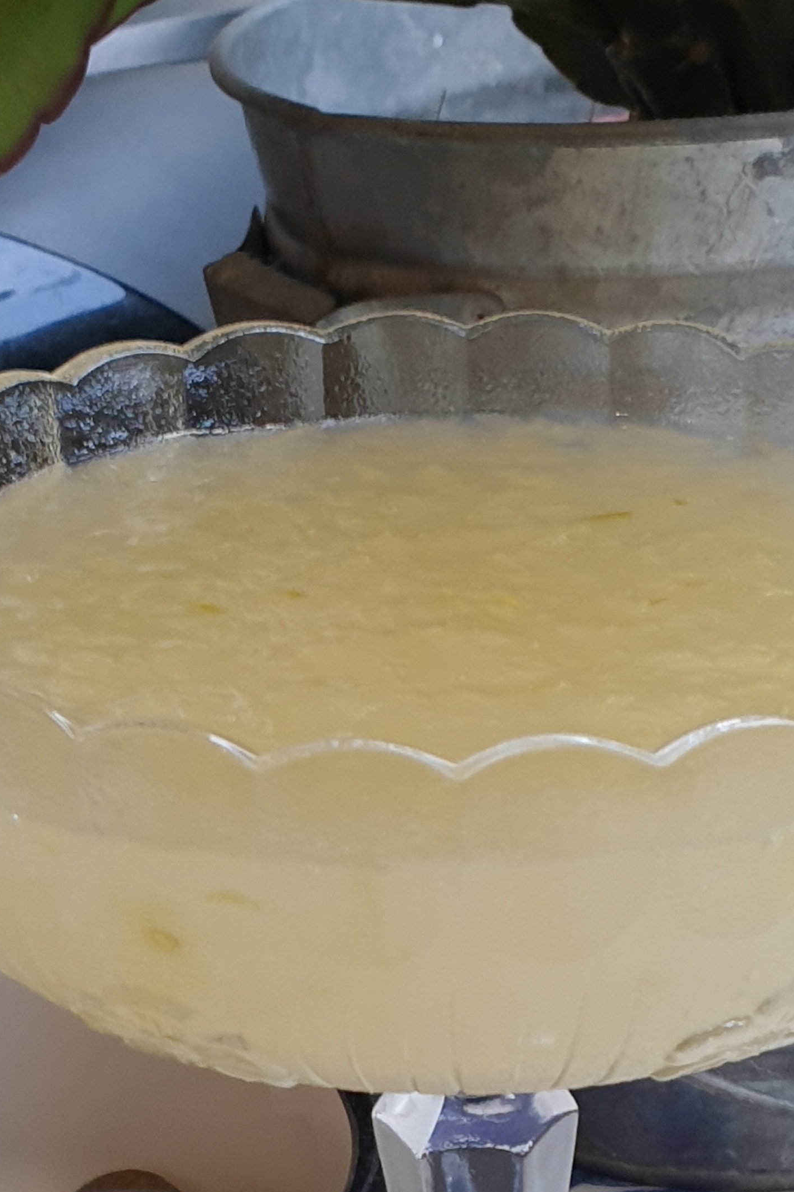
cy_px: 1012
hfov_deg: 26.4
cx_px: 505
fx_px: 1687
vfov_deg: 37.0
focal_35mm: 51
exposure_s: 1/50
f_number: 2.4
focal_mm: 4.3
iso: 64
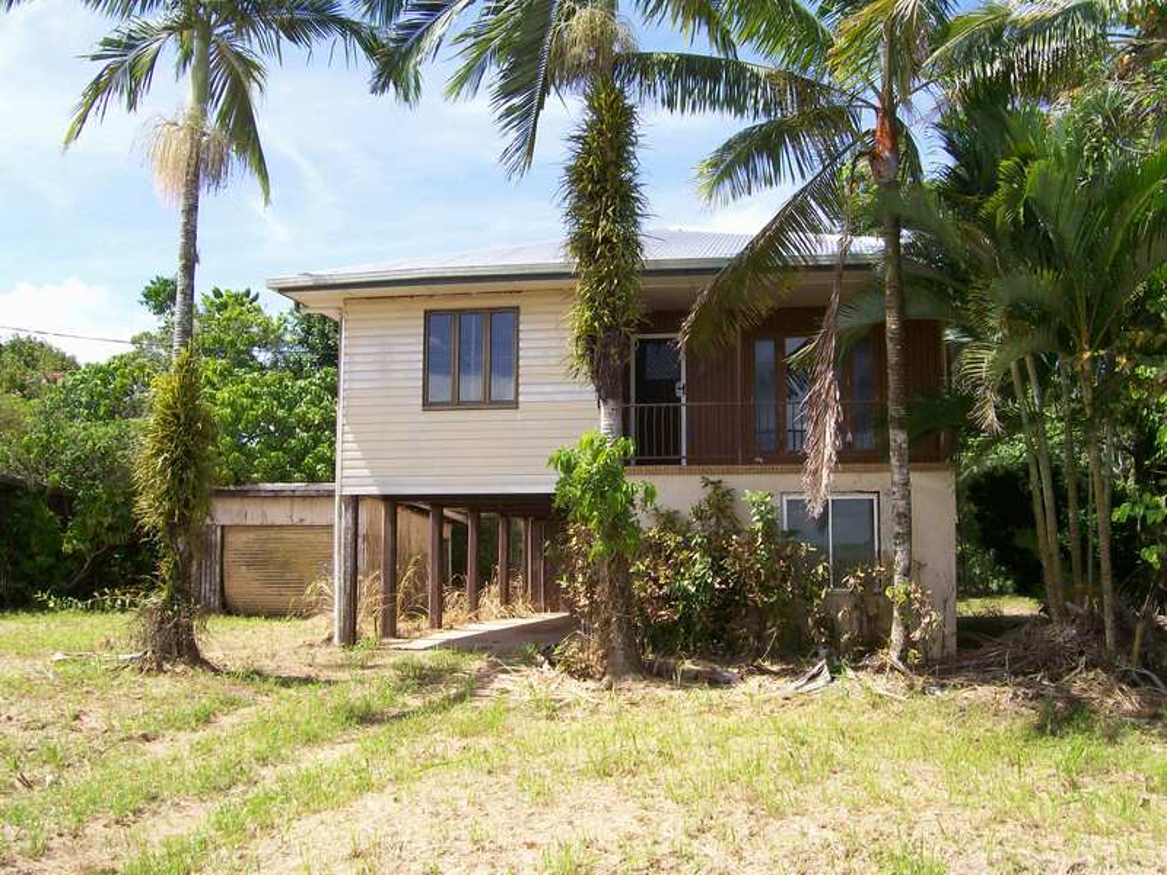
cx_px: 584
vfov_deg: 39.7
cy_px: 438
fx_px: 1214
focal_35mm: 36
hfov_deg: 51.4
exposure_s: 1/334
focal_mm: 6
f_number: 4.8
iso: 80
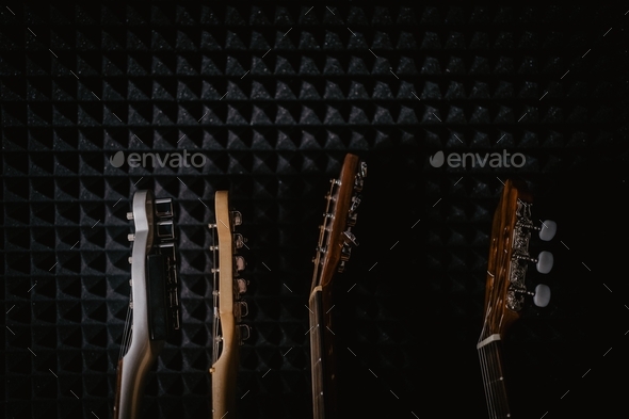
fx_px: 611
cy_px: 210
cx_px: 314
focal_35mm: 35
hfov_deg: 54.4
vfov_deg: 37.8
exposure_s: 1/250
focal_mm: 35
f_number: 1.8
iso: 1250
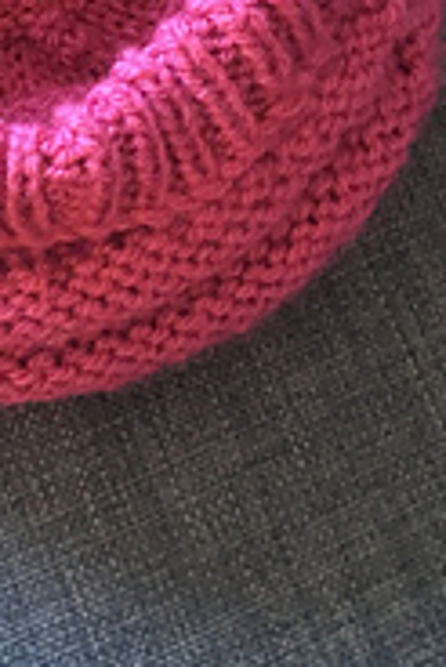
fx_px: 1521
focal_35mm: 82
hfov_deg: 16.4
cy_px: 29
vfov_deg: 23.9
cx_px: 5
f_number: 2.2
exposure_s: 1/17
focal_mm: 4.15
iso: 400
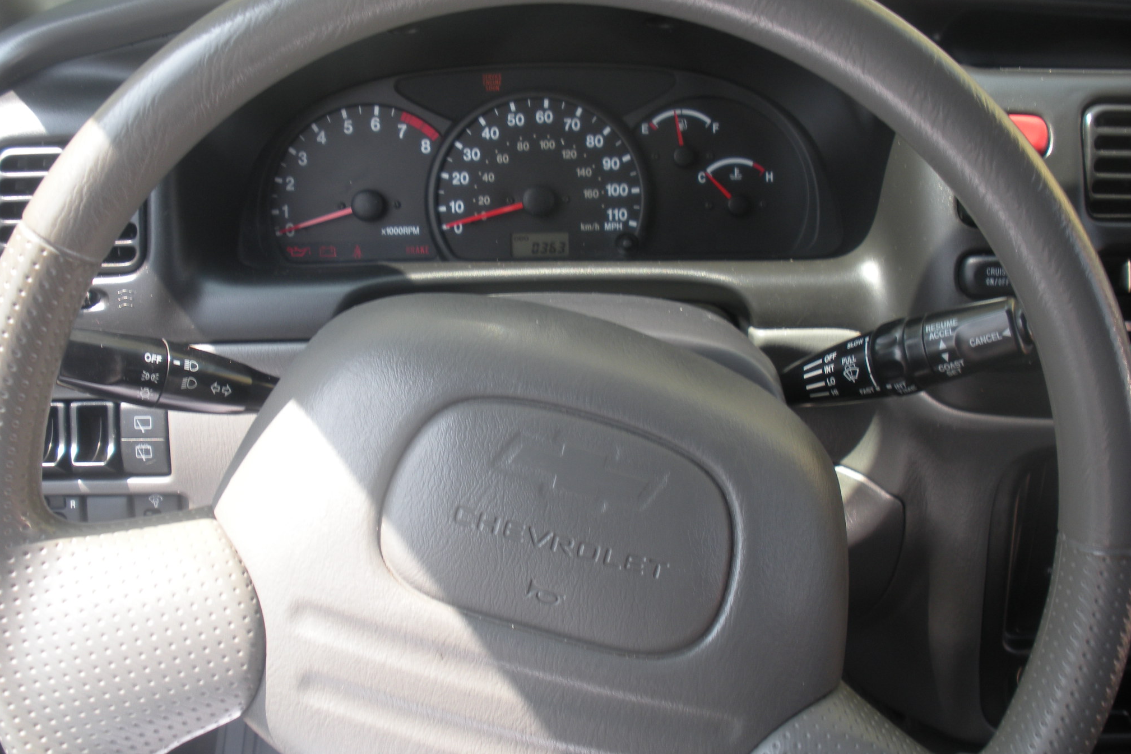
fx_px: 1194
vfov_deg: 35.0
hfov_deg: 50.7
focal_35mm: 38
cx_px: 558
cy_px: 369
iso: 64
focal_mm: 6.3
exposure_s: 1/64
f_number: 3.5
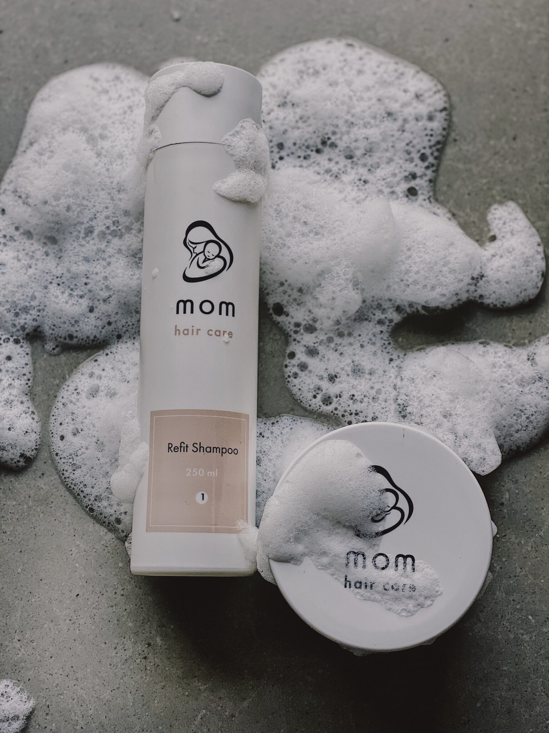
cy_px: 366
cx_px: 274
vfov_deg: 36.8
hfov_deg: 28.0
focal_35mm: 52
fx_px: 1100
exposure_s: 1/100
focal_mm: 6
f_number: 2
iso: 64
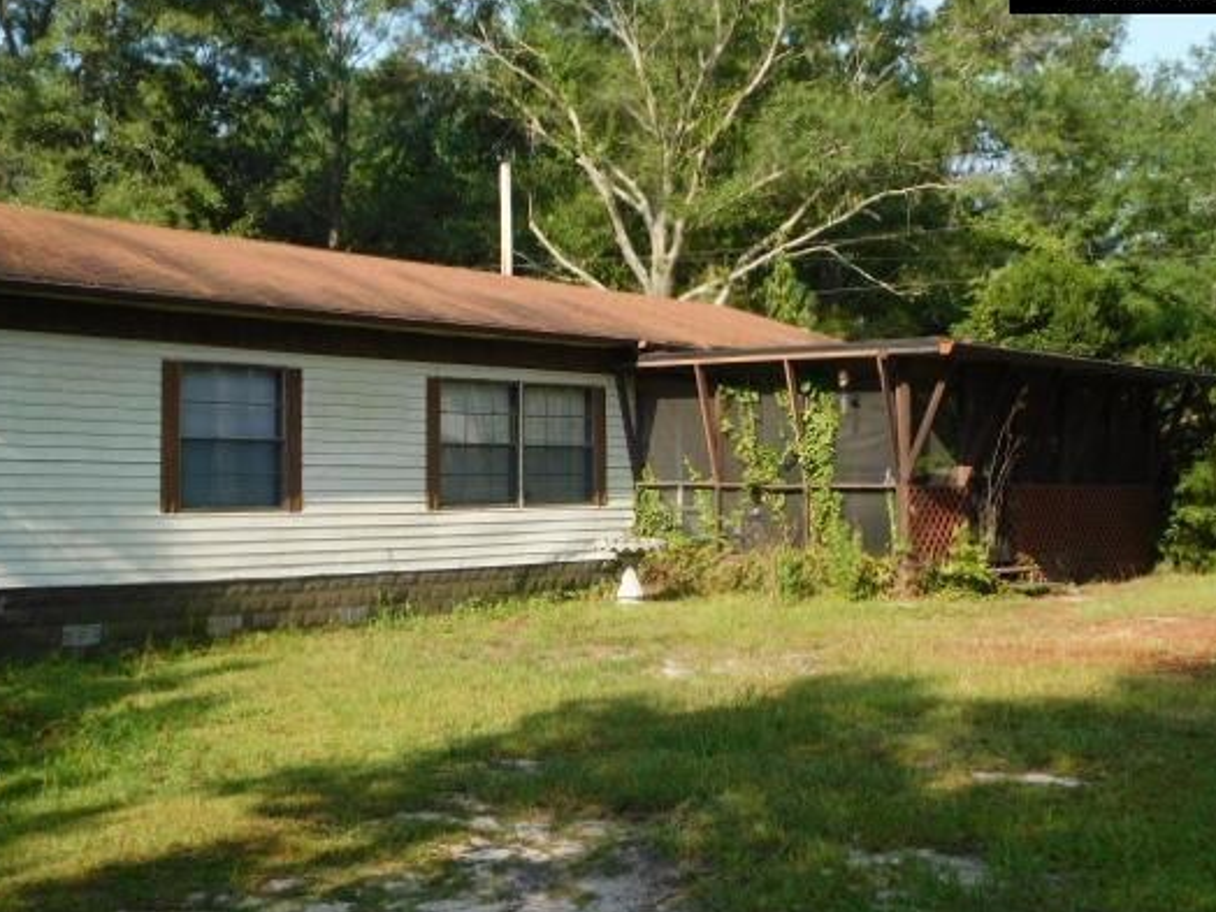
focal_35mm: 44
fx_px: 1546
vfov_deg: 32.9
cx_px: 490
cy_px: 453
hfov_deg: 42.7
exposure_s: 1/500
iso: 125
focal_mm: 6.3
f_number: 3.5
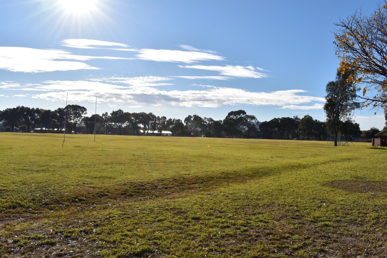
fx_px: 322
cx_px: 194
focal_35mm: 30
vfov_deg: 43.6
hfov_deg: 61.9
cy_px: 129
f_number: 11
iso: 200
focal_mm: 20
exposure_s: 1/500
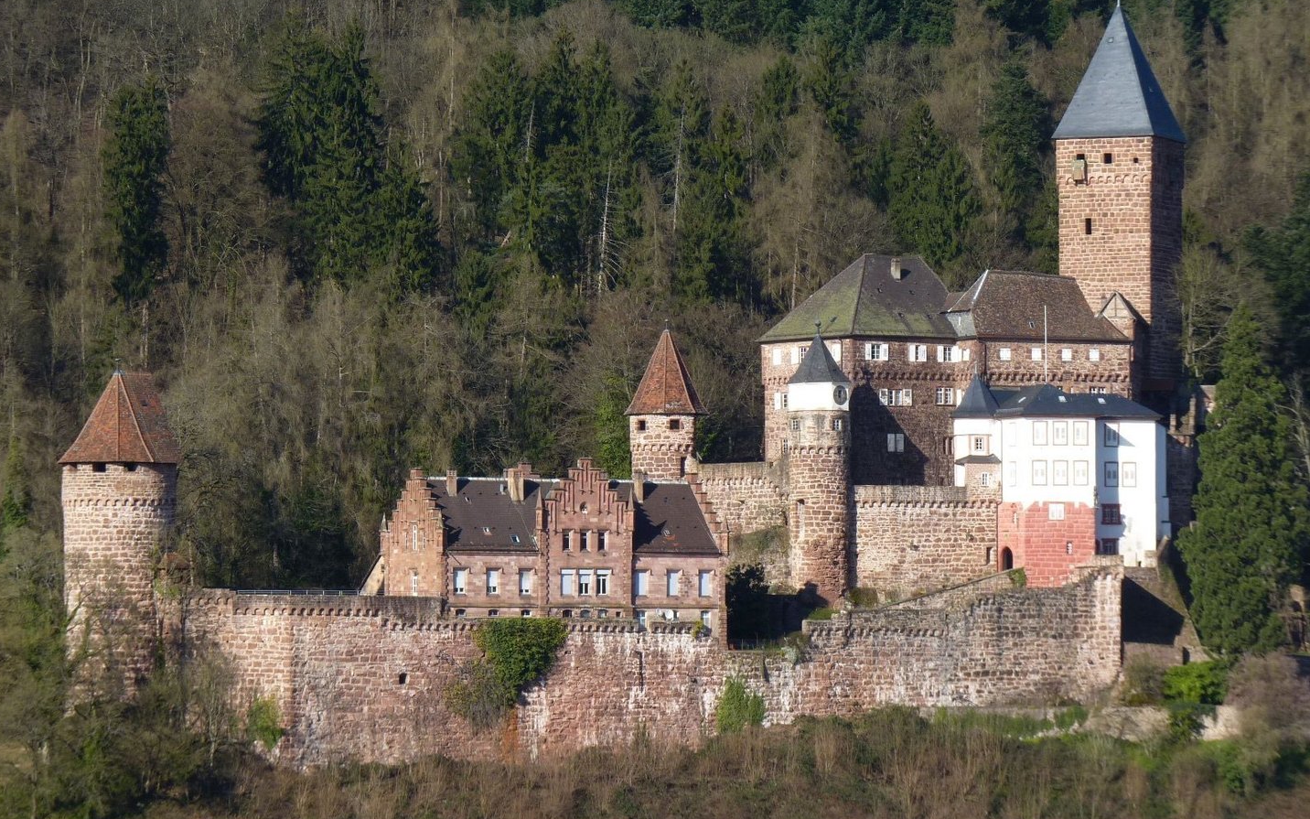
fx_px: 6355
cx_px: 652
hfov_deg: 11.8
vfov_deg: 7.4
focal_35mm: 178
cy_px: 370
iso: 80
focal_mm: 29.7
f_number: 5.6
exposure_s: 1/250
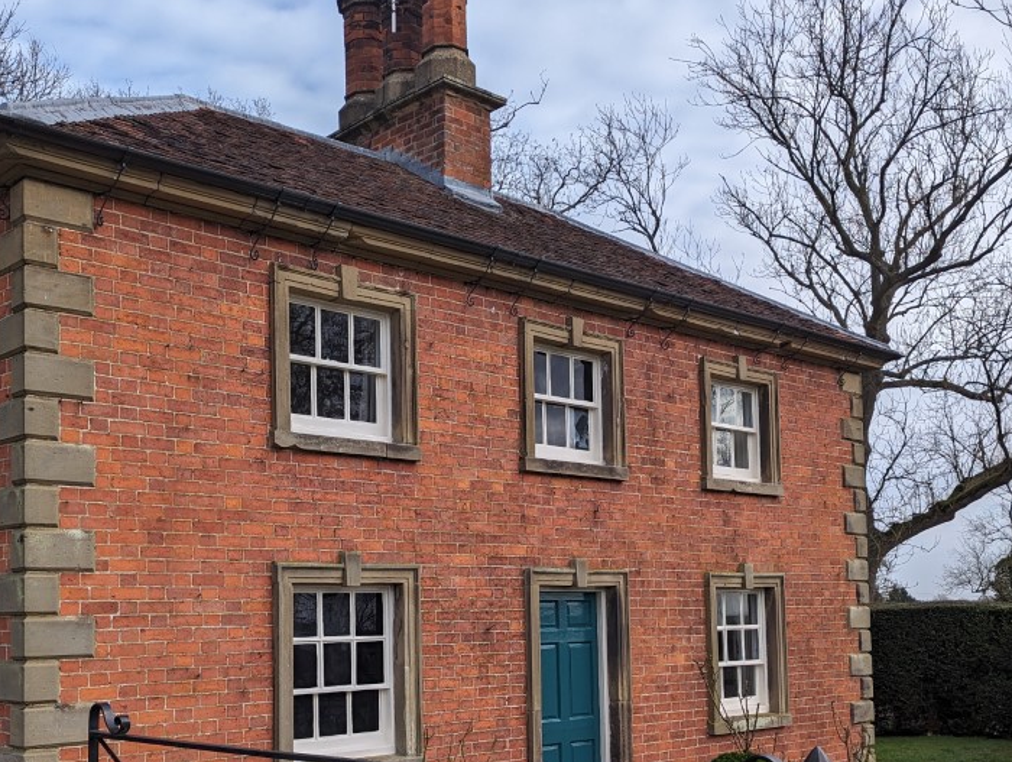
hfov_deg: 45.5
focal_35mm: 41
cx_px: 419
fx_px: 1200
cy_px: 531
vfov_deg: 34.8
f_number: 1.85
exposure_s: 1/906
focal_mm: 6.81
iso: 44
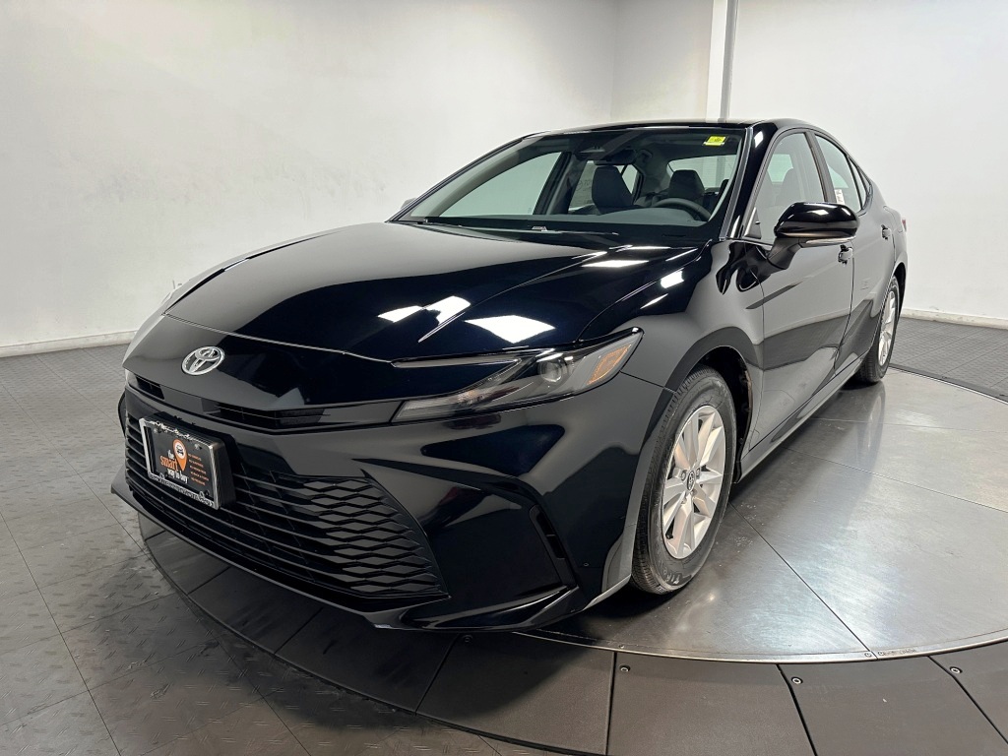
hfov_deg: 71.6
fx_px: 699
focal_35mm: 24
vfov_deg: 56.8
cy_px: 378
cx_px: 504
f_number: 1.78
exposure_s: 1/60
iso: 320
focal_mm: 6.86
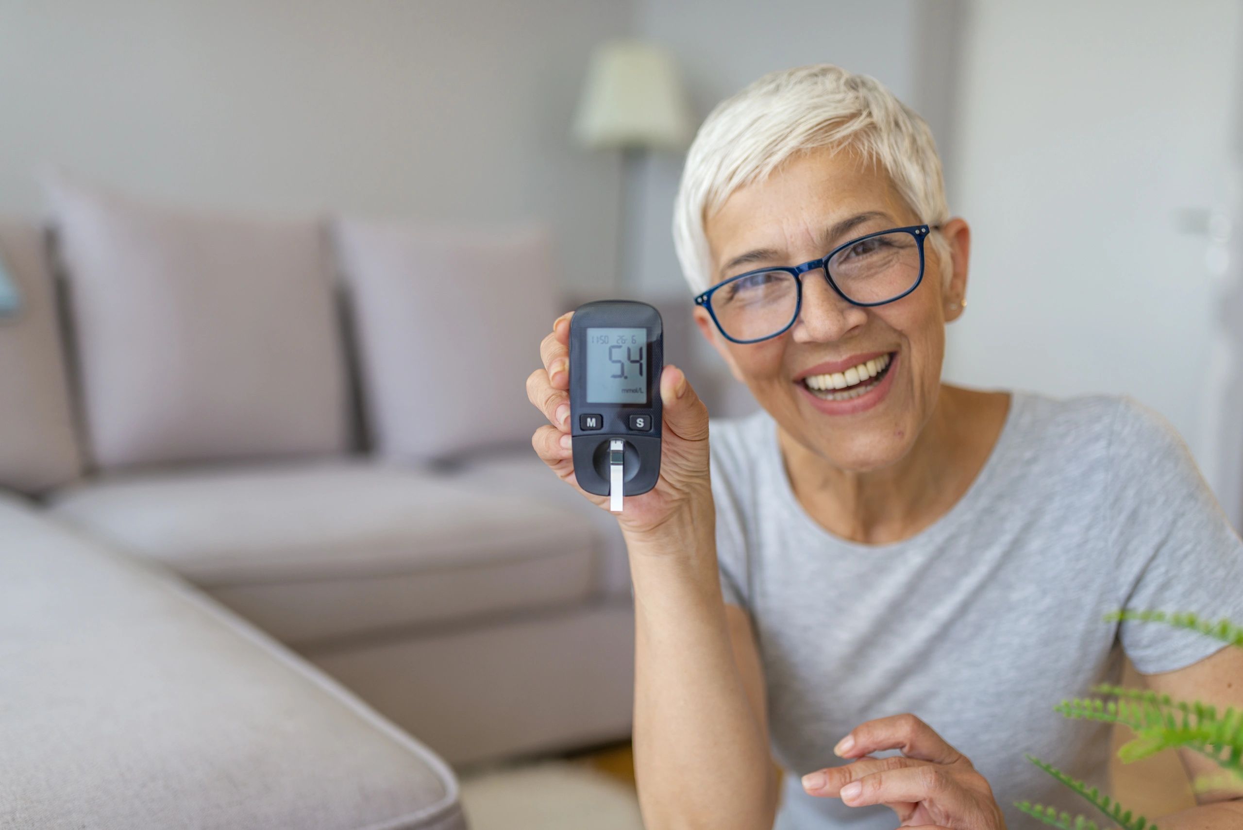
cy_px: 415
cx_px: 622
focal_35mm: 35
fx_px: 1209
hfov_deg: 54.4
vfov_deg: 37.9
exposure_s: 1/160
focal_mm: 35
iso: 160
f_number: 1.8
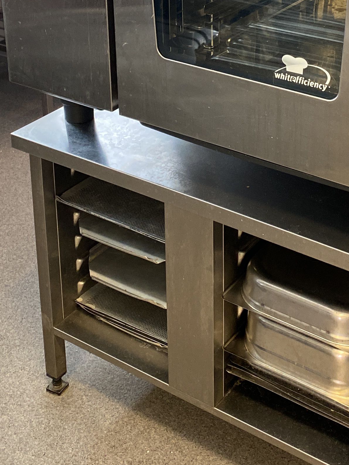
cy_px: 35
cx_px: 223
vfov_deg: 28.1
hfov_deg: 22.2
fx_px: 887
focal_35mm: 66
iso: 160
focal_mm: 4.25
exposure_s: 1/50
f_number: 1.8
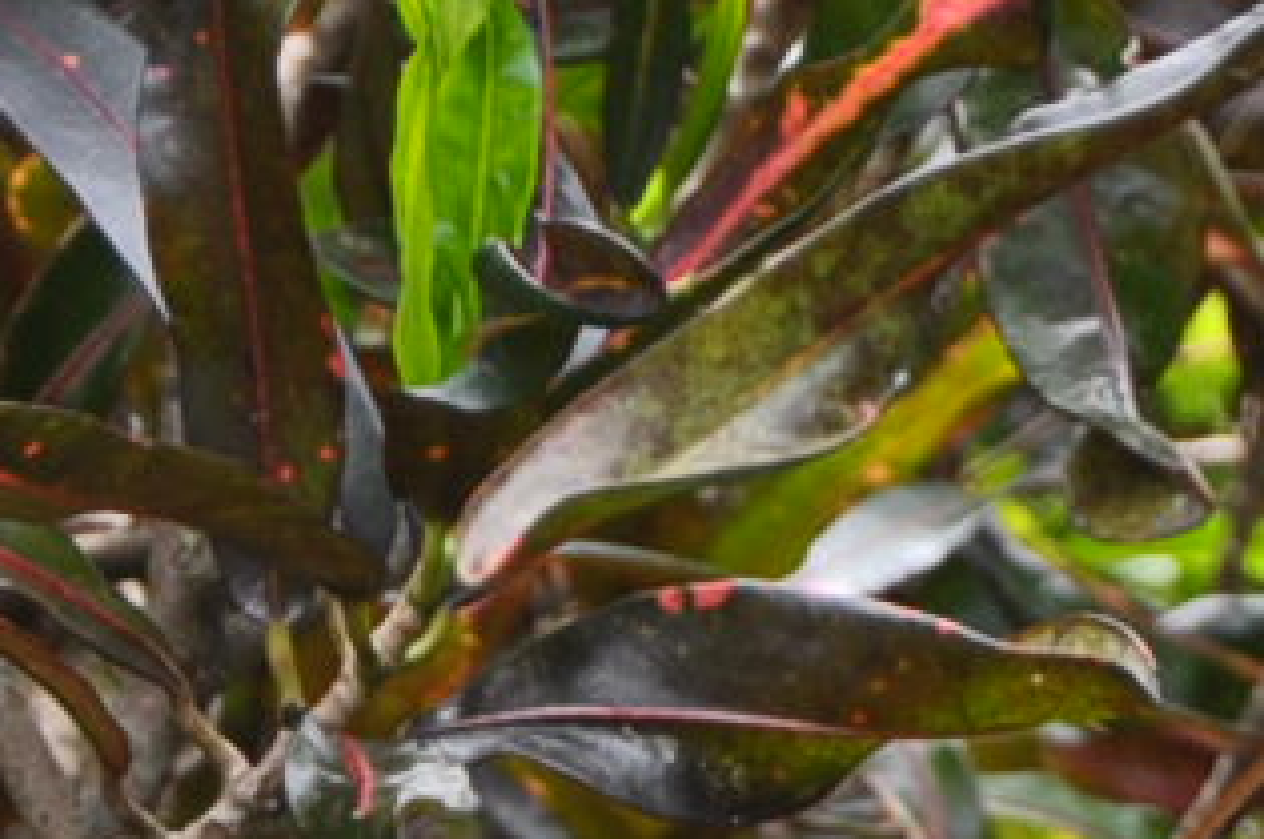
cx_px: 578
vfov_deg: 1.3
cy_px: 1790
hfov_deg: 1.9
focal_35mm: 1071
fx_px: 37560
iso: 200
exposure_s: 1/100
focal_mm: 105
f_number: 5.6
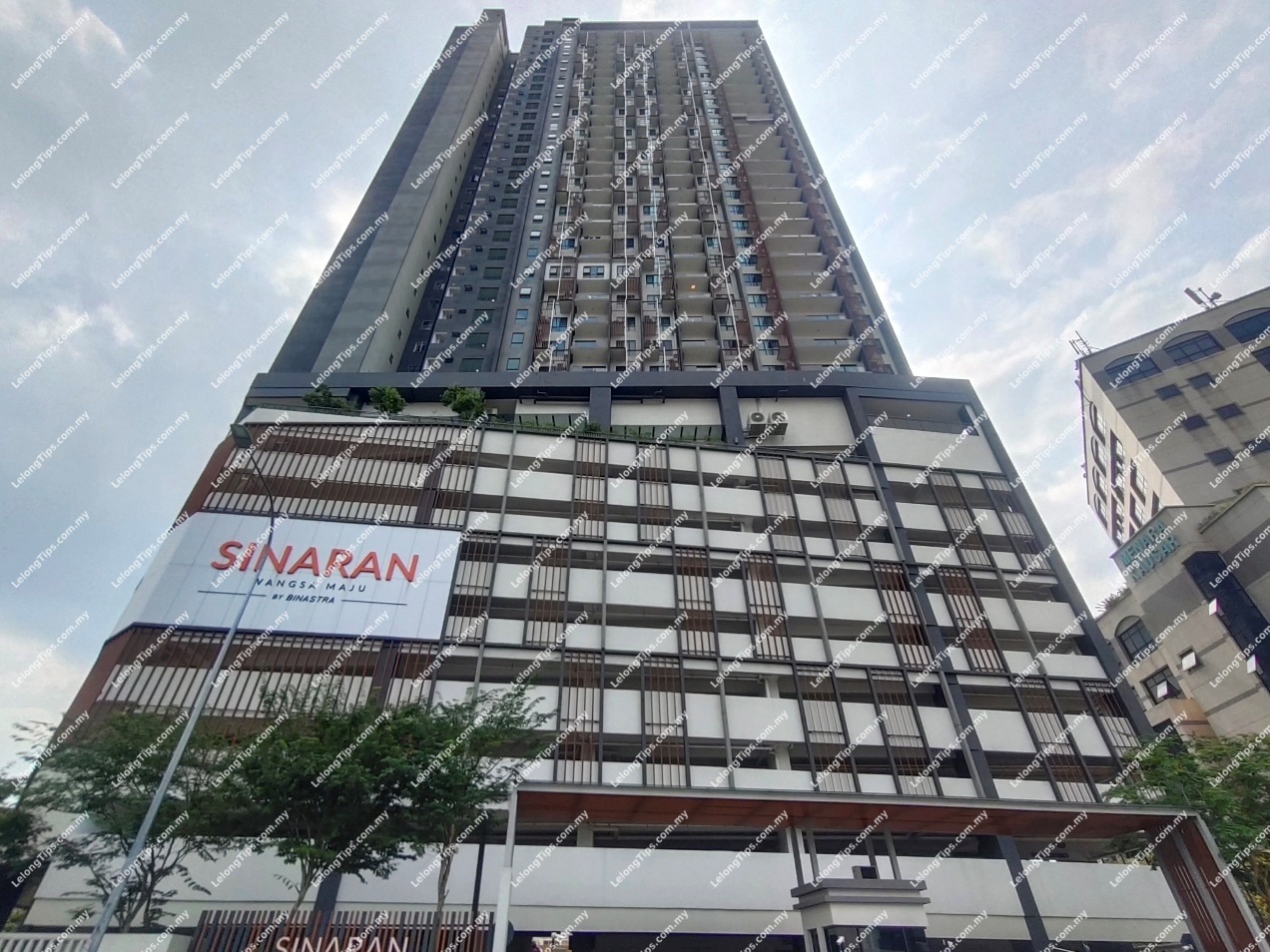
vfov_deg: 78.1
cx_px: 635
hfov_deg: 94.5
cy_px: 476
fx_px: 587
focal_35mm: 16
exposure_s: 1/751
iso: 50
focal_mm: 1.66
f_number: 2.2
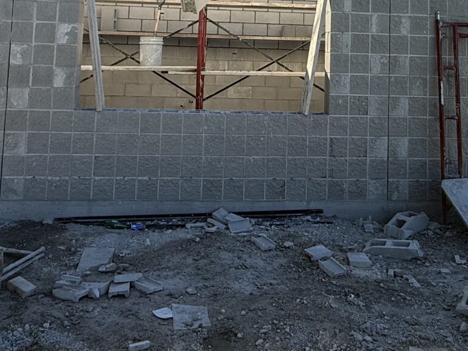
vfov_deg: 35.4
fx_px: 500
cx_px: 253
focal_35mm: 37
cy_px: 8
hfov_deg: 50.1
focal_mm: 2.22
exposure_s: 1/694
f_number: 2.2
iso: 64
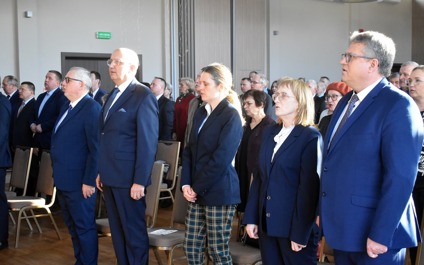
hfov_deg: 38.2
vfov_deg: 24.4
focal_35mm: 53
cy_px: 143
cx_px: 213
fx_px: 612
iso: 3200
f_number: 4.5
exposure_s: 1/125
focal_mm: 34
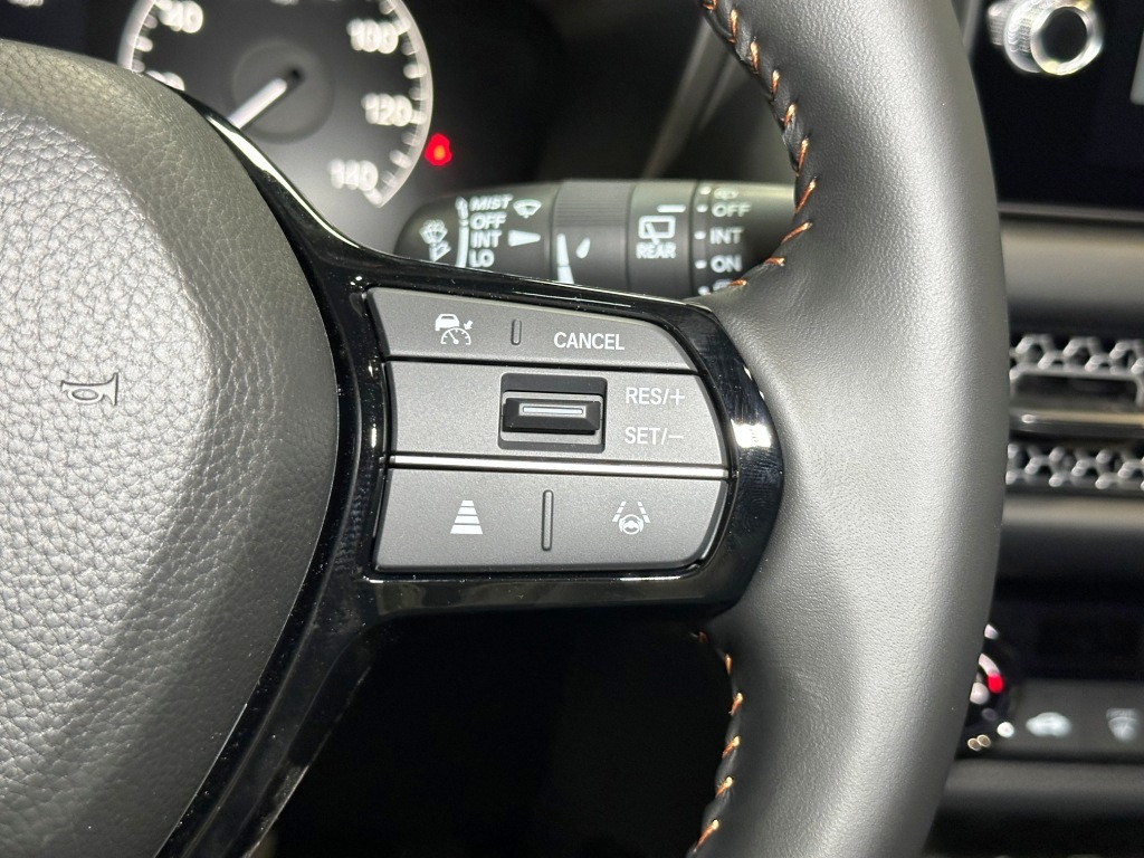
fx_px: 1586
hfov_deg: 39.7
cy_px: 429
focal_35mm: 48
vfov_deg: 30.3
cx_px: 572
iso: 400
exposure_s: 1/40
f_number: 1.78
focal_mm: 6.86
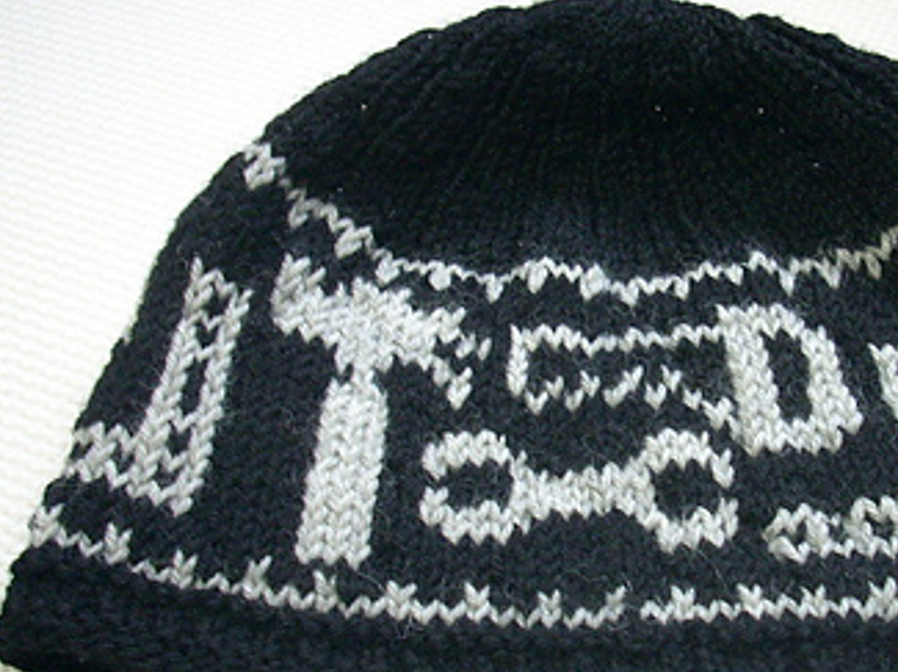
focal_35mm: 57
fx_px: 1477
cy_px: 342
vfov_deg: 25.6
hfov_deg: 33.2
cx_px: 658
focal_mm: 6.2
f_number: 2.8
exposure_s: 1/8.4
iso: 200
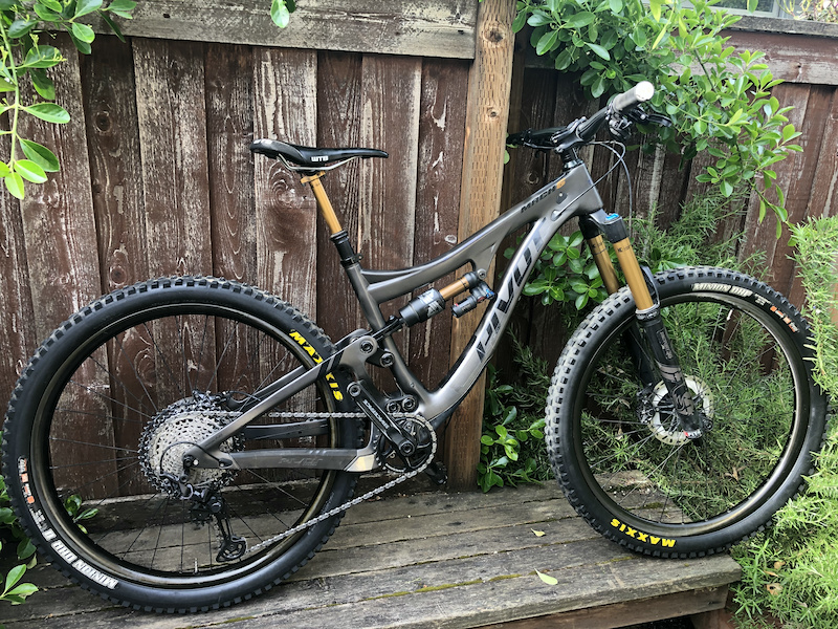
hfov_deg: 63.4
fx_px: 678
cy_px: 314
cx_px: 419
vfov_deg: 49.7
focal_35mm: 28
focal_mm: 3.99
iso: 50
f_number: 1.8
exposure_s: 1/120
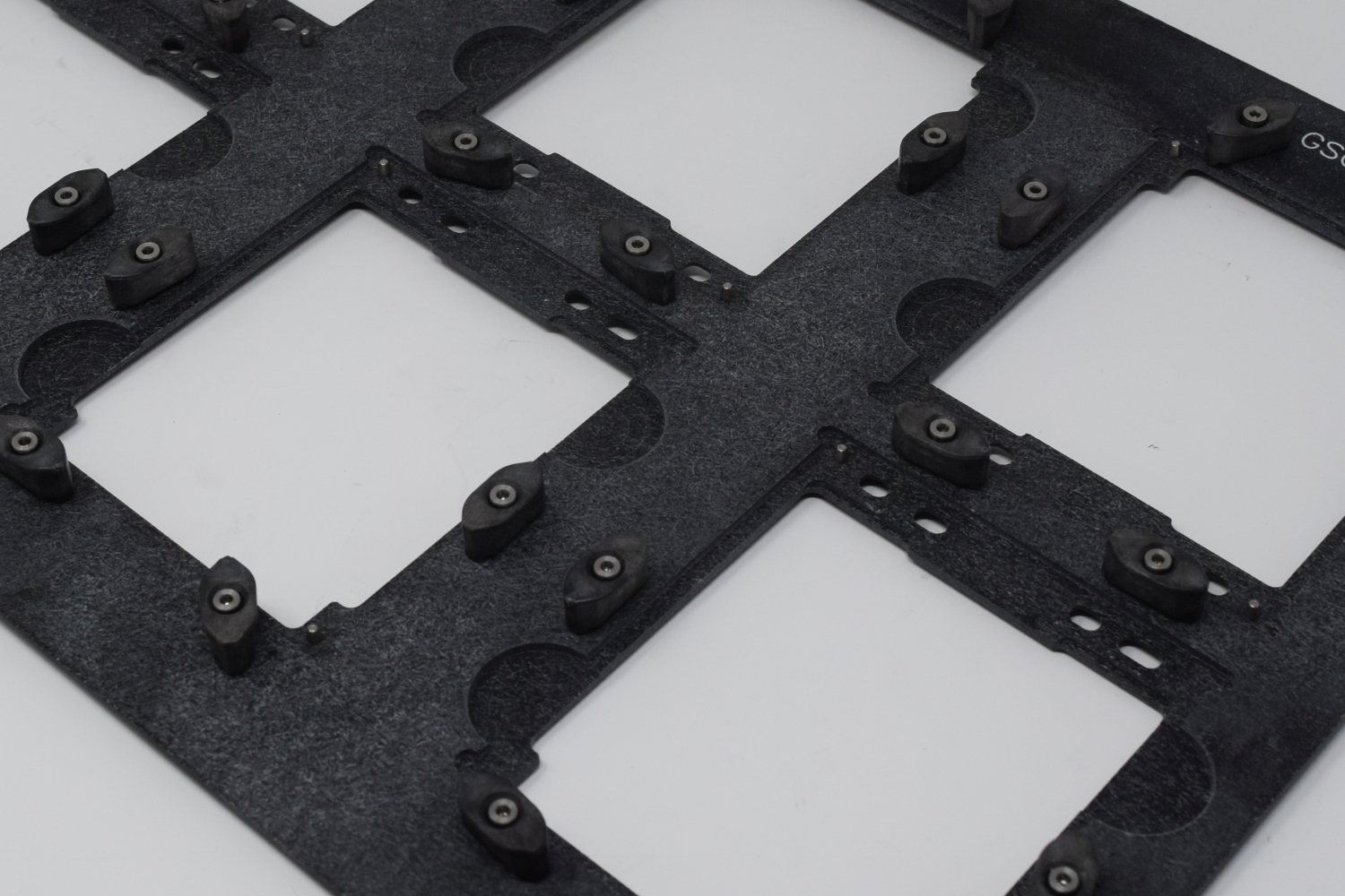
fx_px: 1233
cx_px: 672
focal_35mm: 33
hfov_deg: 57.2
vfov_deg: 40.0
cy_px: 448
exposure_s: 1/200
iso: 400
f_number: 7.1
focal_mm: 22
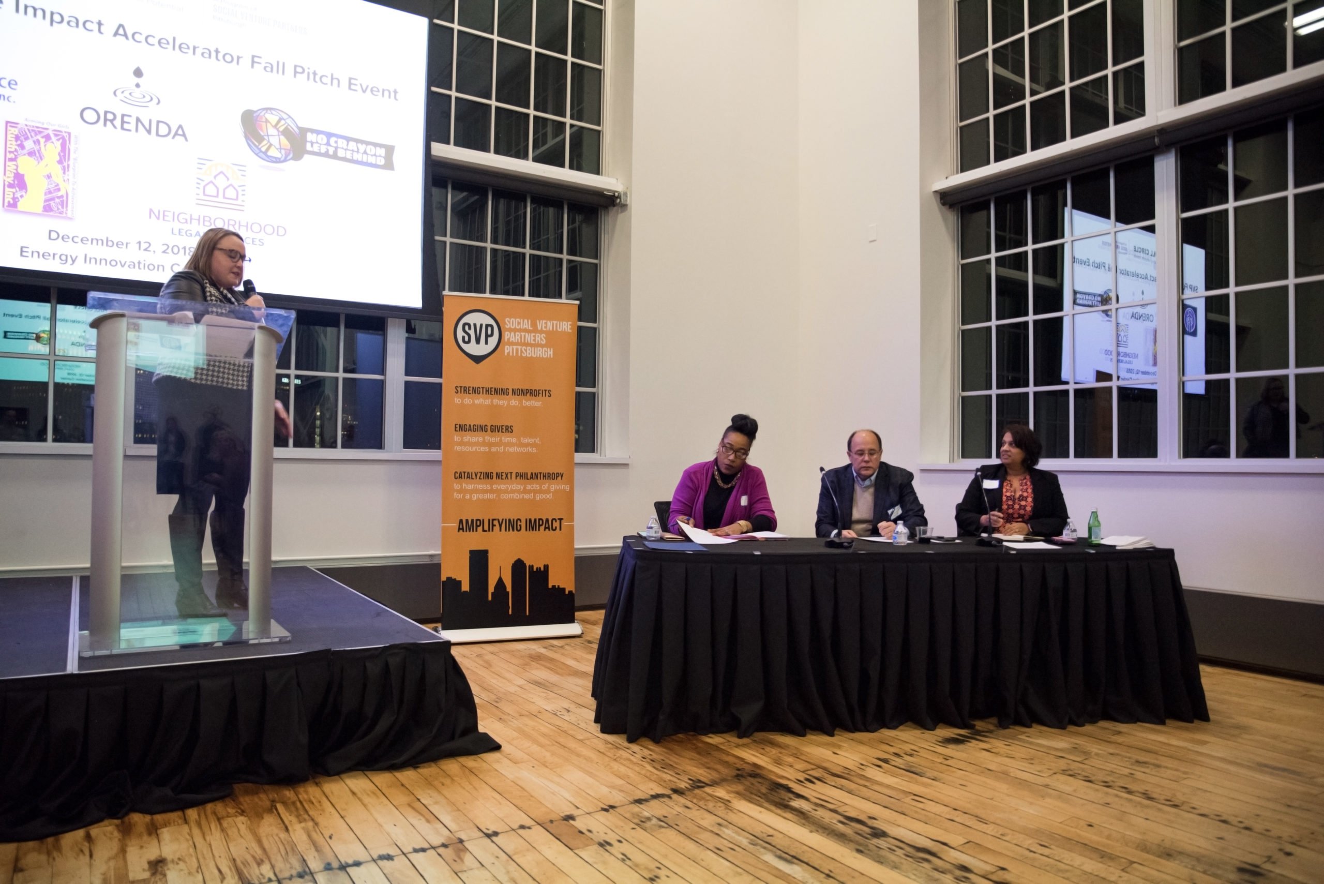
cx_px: 662
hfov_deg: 73.7
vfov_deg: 53.2
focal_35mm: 24
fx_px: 883
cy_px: 442
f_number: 3.2
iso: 3200
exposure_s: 1/200
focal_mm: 24
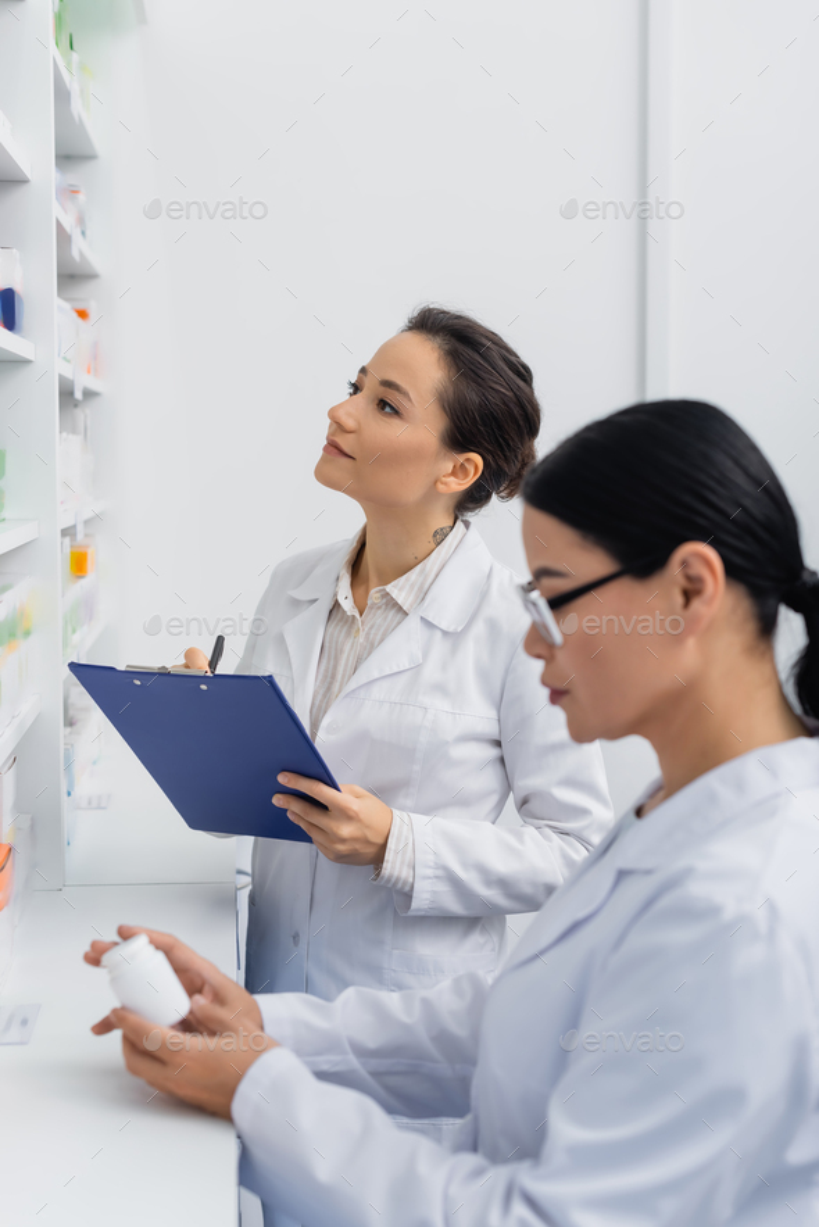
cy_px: 614
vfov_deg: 39.6
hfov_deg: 27.0
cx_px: 410
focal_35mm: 50
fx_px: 1705
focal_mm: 50
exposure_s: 1/160
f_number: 3.5
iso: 125
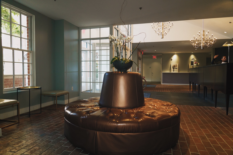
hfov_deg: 73.7
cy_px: 78
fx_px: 155
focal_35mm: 24
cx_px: 116
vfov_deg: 53.1
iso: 3200
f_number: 4
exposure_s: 1/60
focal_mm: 24
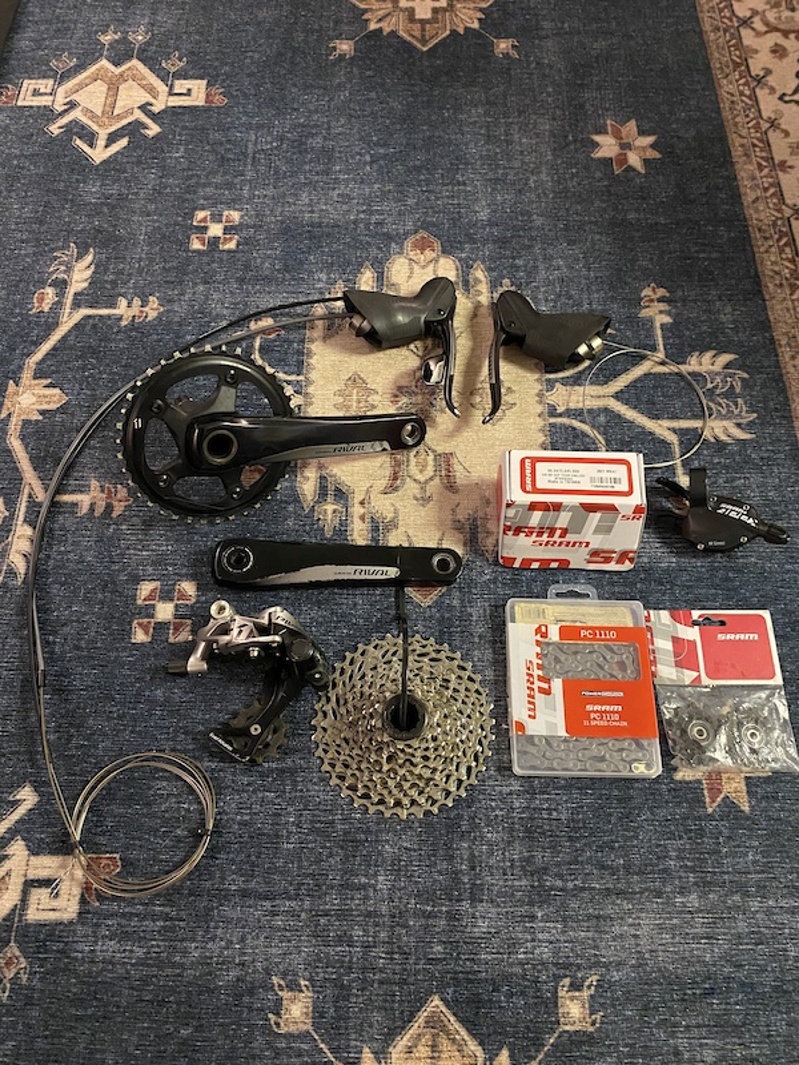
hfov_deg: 53.1
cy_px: 532
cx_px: 400
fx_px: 800
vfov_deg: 67.3
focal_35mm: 26
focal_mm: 4.25
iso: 800
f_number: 1.8
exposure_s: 1/30
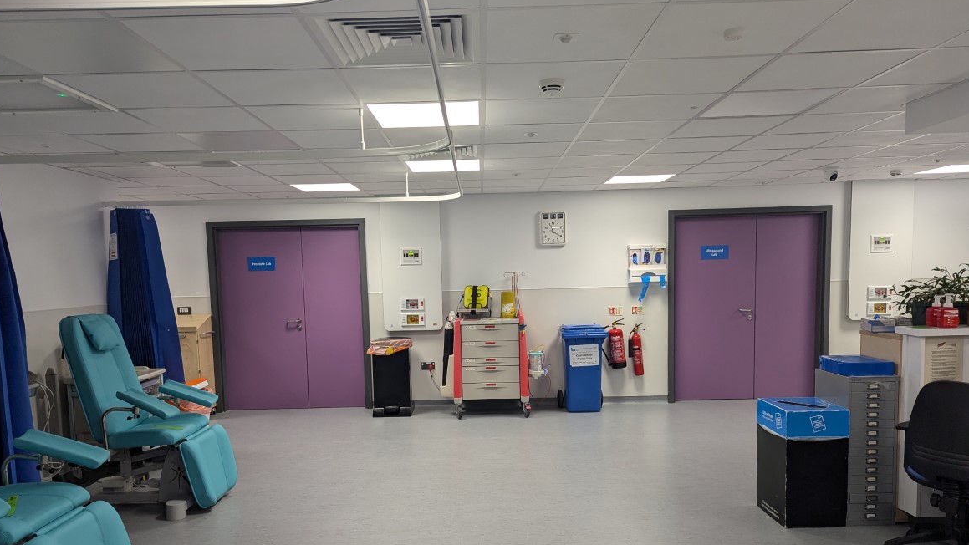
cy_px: 339
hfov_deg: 69.9
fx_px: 694
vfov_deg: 42.6
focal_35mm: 27
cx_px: 475
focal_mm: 6.81
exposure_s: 1/100
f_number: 1.85
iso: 55
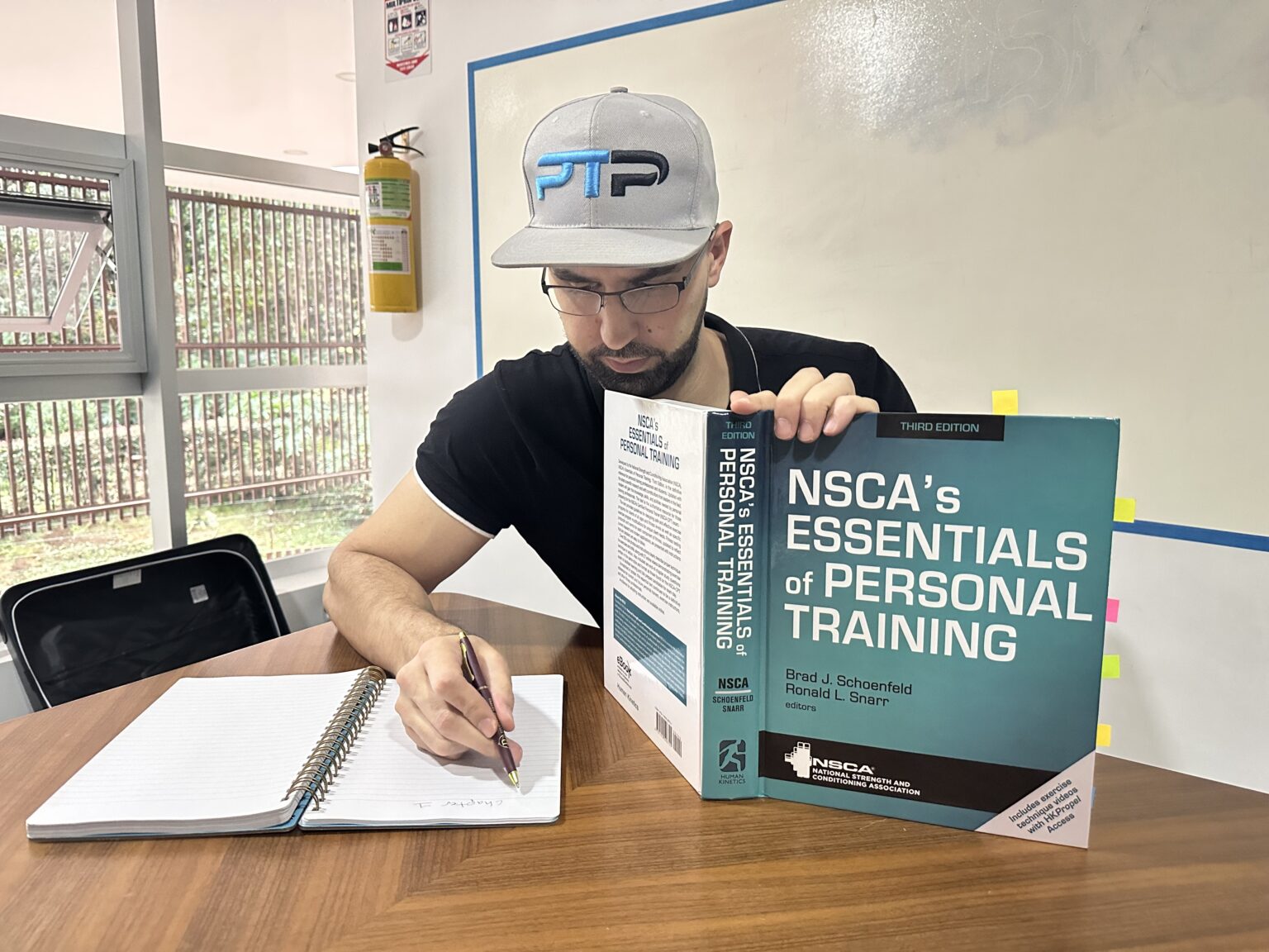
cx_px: 634
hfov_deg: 71.6
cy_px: 476
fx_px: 880
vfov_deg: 56.8
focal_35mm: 24
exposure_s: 1/60
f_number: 1.78
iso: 500
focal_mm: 6.86
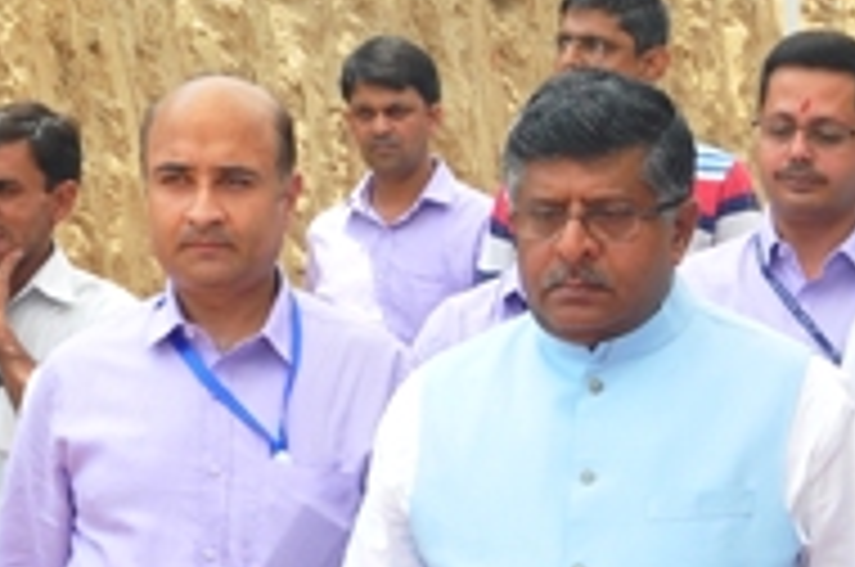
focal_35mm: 192
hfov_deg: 10.6
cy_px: 824
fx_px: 4552
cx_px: 873
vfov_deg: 7.0
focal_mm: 28
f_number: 10
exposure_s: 1/125
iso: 400
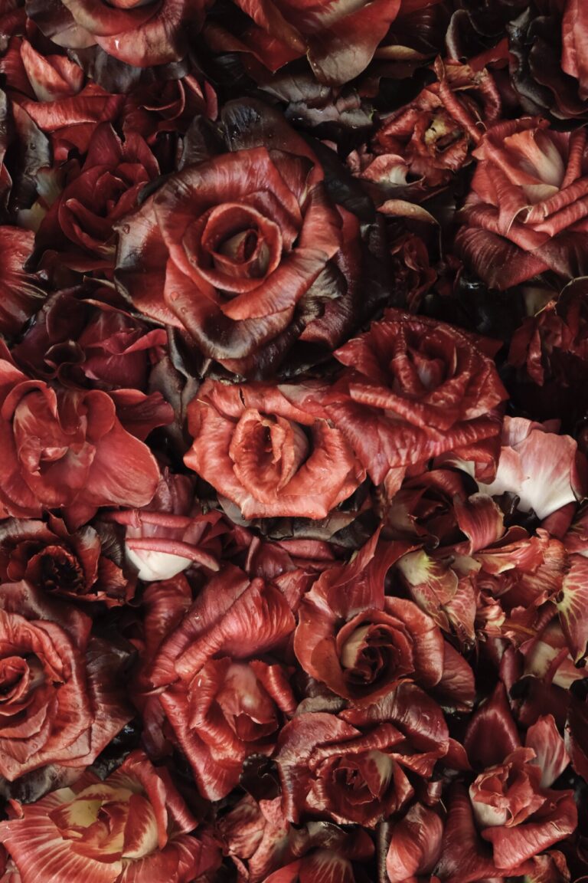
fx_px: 1053
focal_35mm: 43
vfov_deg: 45.4
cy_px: 442
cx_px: 294
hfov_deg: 31.2
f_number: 3.2
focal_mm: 28.9
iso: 3200
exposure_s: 1/26
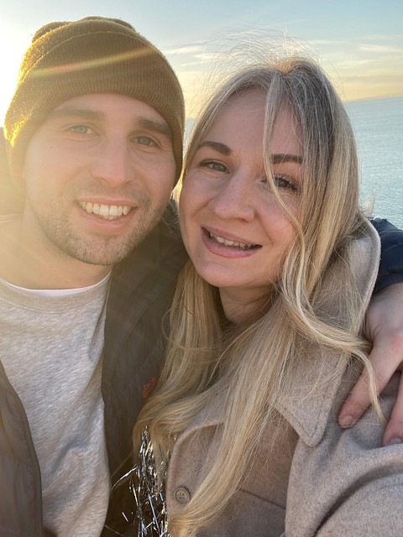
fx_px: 466
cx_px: 202
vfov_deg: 60.0
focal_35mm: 30
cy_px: 268
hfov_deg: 46.8
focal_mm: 2.71
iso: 25
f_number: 2.2
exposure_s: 1/153
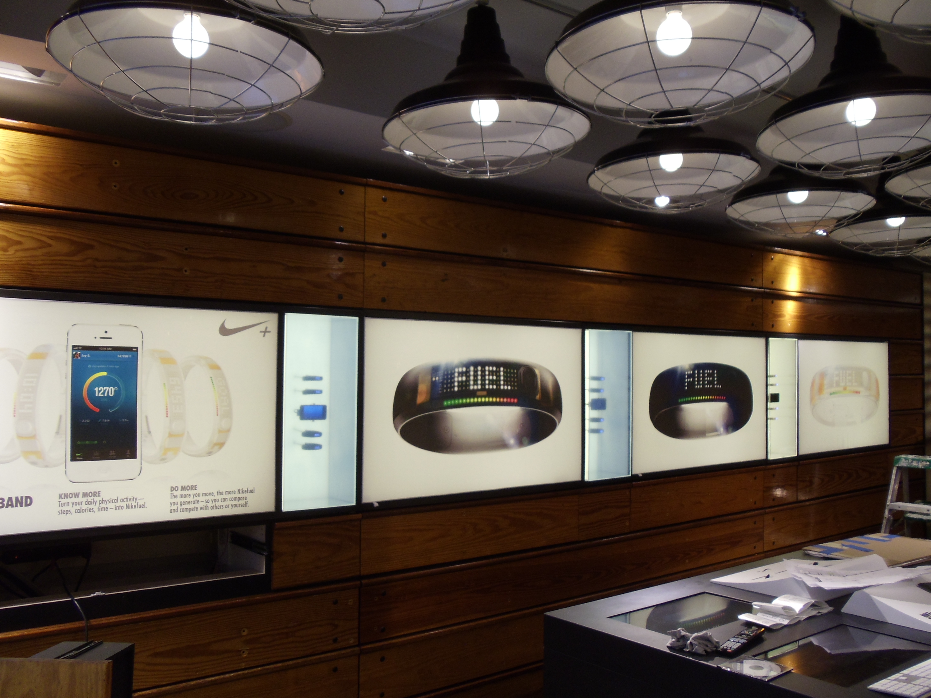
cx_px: 466
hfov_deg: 42.9
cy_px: 349
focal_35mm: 44
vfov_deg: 32.9
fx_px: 1183
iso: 200
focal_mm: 6
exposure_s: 1/50
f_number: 3.5
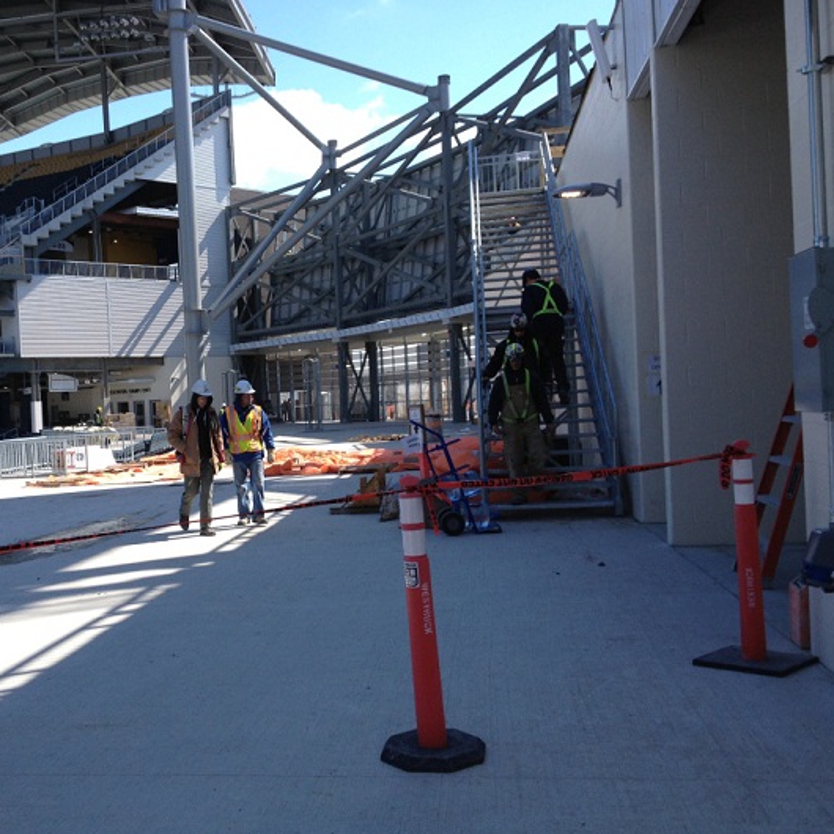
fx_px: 1145
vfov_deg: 40.0
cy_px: 422
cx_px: 286
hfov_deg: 39.6
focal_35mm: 42
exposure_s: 1/1082
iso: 50
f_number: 2.4
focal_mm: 4.28
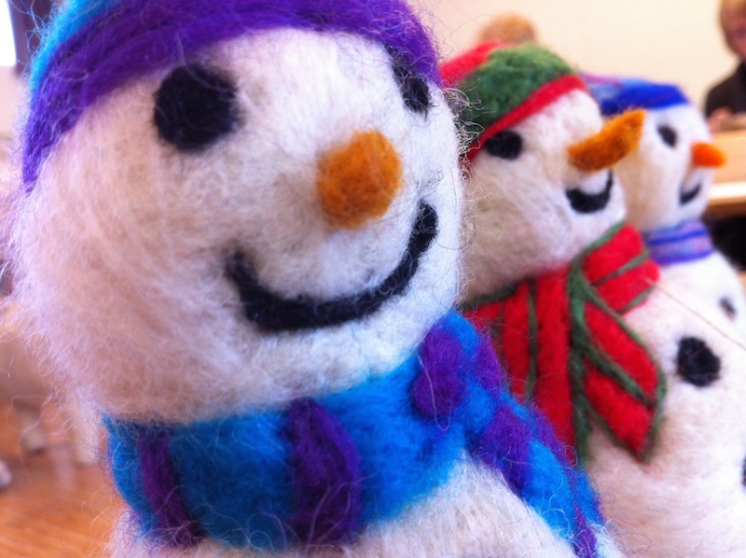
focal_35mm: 35
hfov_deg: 52.7
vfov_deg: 40.6
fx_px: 753
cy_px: 279
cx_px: 373
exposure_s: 1/20
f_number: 2.8
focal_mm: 3.85
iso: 80
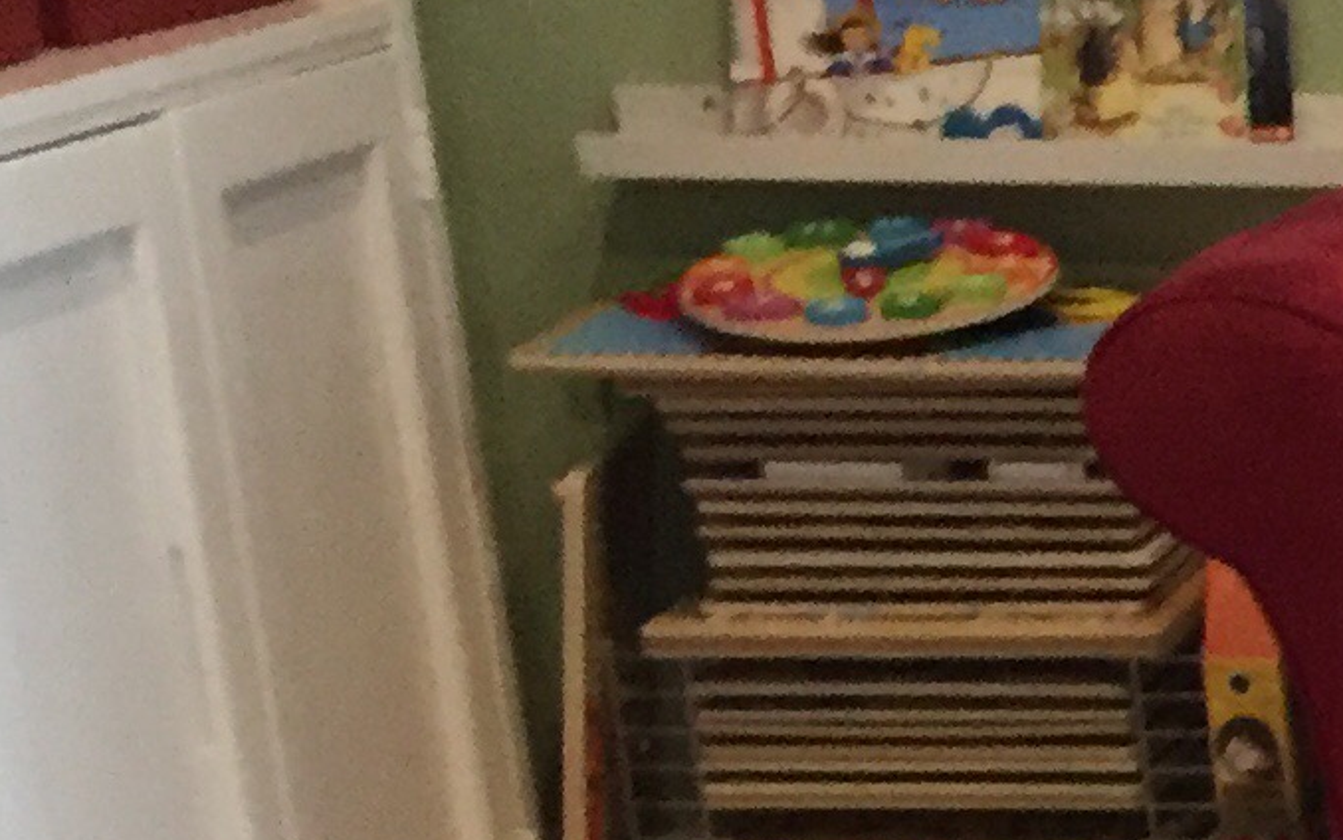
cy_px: 1642
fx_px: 5418
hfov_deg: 12.2
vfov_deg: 8.4
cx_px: 2882
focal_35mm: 148
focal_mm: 4.15
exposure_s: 1/30
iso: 160
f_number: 2.2
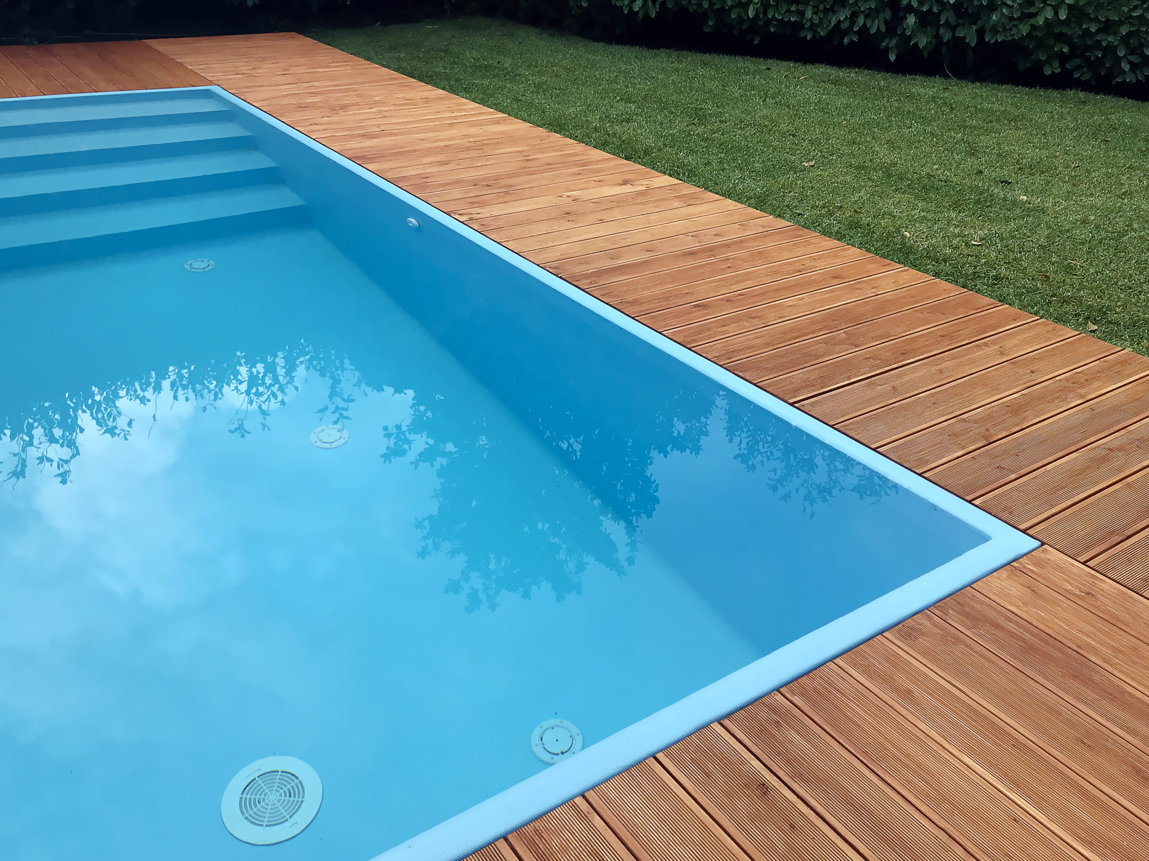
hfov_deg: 61.7
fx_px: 962
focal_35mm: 29
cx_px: 580
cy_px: 437
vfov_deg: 48.2
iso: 20
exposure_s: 1/939
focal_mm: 3.99
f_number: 1.8
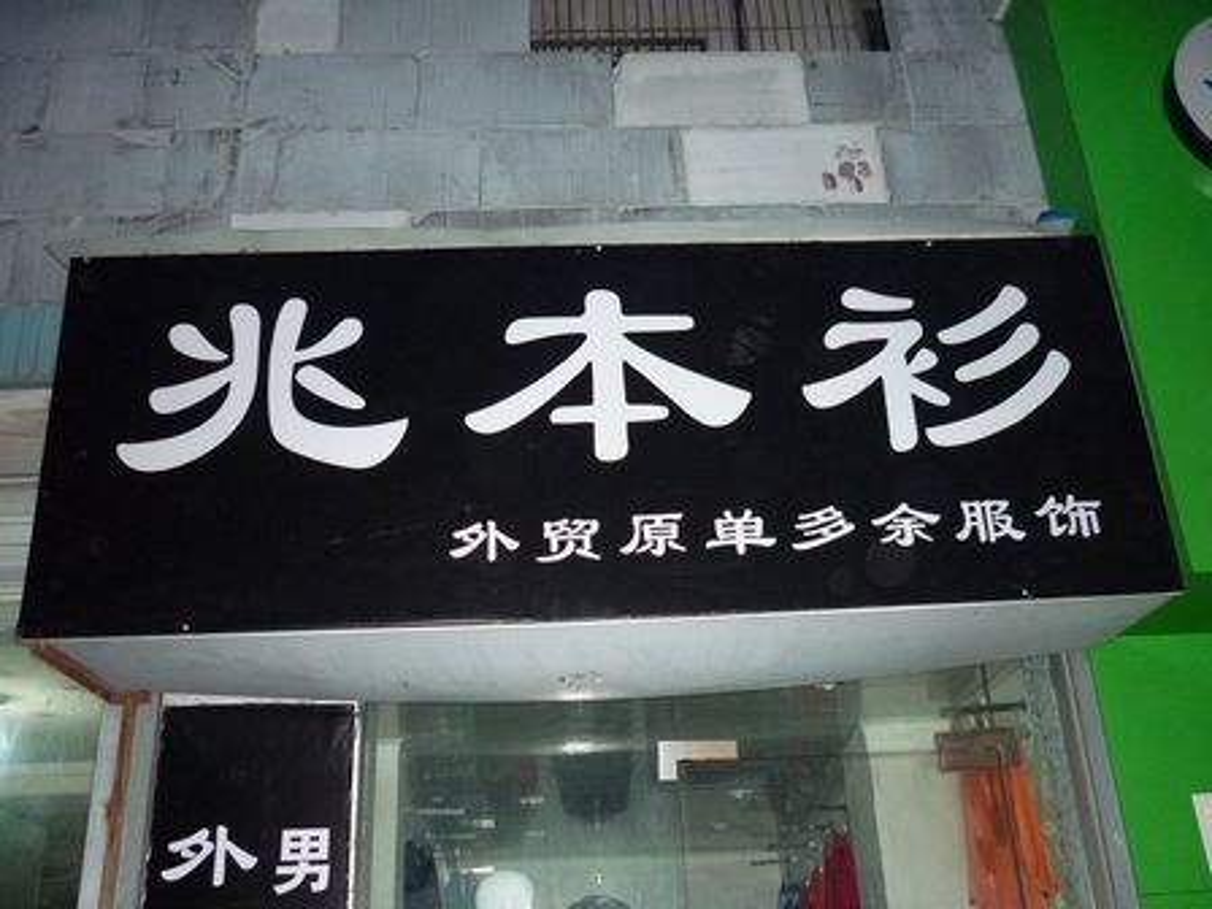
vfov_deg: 42.9
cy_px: 454
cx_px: 606
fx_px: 1155
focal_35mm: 33
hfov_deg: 55.4
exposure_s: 1/125
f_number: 2.8
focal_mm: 5.5
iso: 400
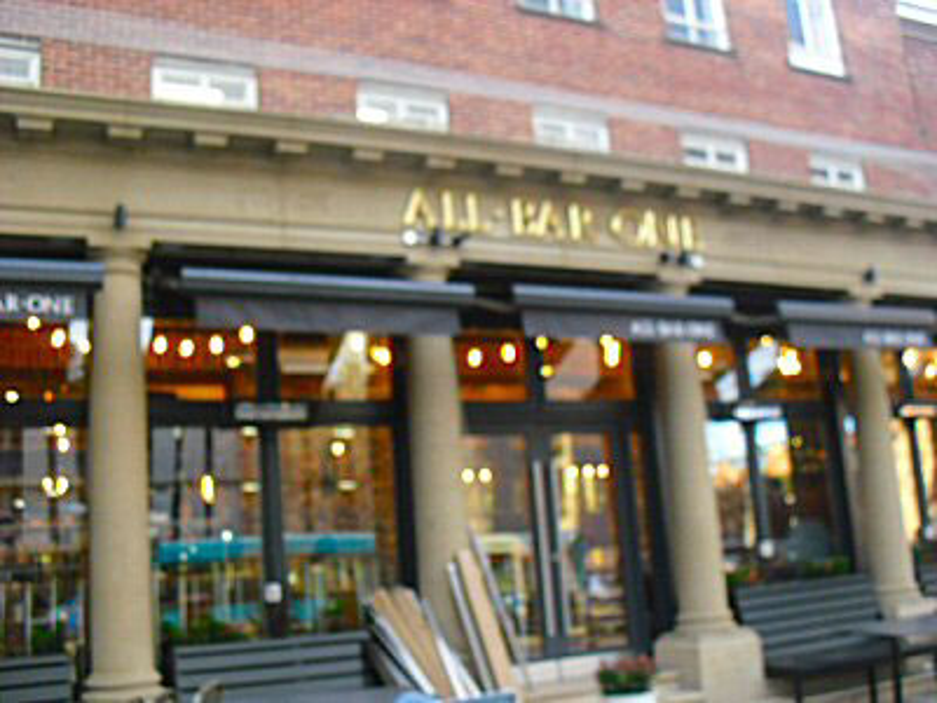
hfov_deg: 51.4
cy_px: 352
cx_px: 468
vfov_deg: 39.7
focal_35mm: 36
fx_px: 974
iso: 200
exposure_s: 1/30
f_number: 3.1
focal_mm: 6.3
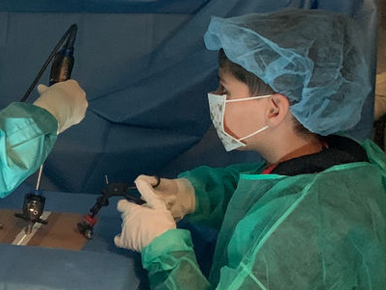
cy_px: 161
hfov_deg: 21.3
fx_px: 926
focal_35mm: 83
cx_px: -121
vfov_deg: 17.8
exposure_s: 1/30
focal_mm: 4.25
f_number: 1.8
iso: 800
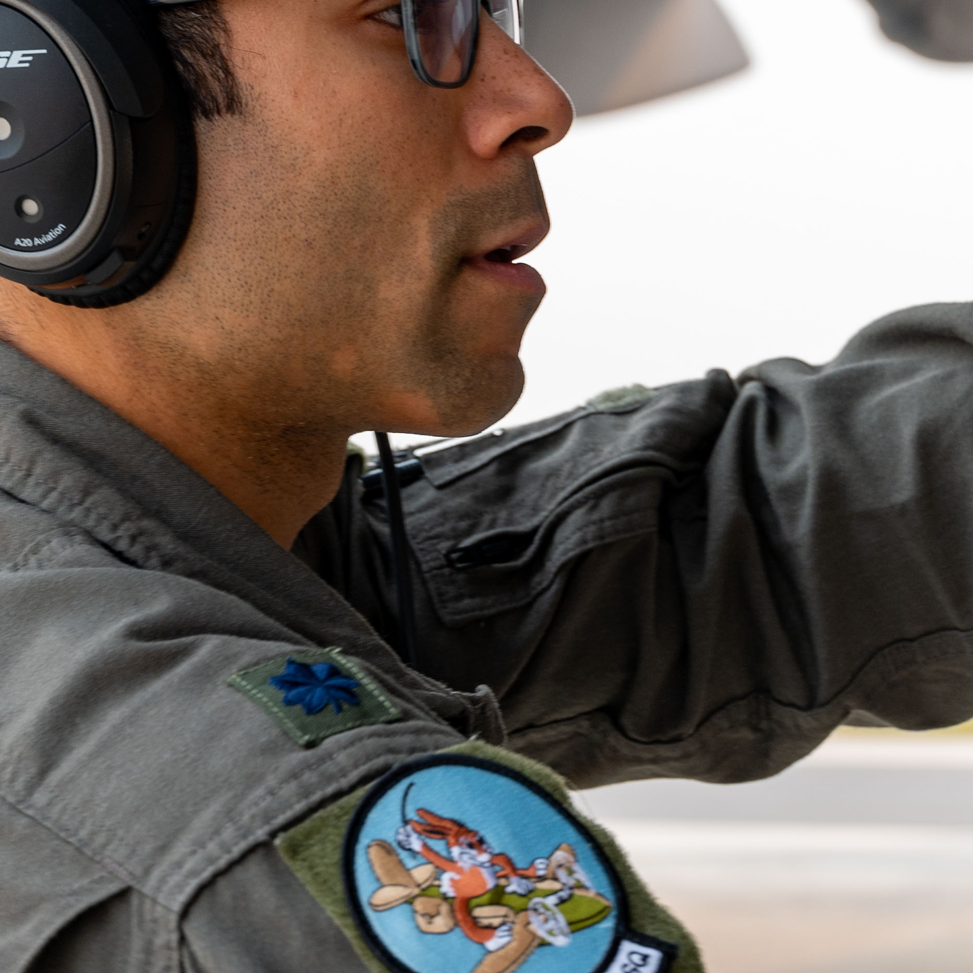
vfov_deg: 13.0
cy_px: 167
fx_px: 4261
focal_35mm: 134
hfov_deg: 13.0
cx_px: 619
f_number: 6.3
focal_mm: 49
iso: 250
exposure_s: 1/160
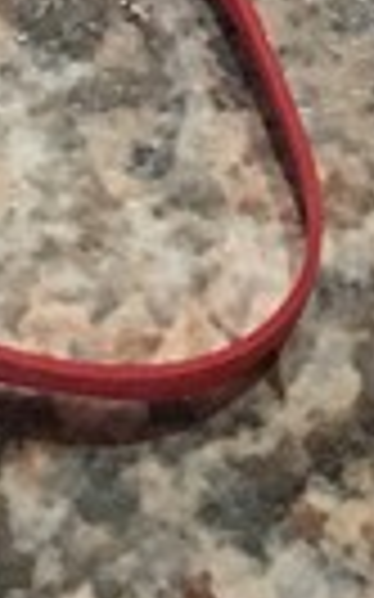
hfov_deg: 5.5
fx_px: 3853
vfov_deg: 7.1
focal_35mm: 236
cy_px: -1619
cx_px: 545
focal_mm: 4.15
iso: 160
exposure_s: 1/30
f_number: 2.2
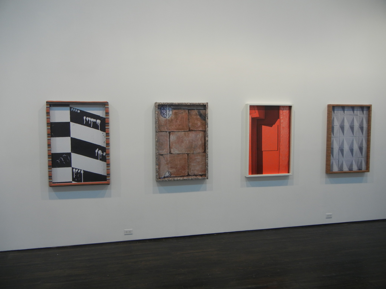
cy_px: 144
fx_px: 335
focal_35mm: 30
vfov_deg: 46.8
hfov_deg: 60.0
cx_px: 193
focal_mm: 5.4
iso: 160
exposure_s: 1/54.2
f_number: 3.5
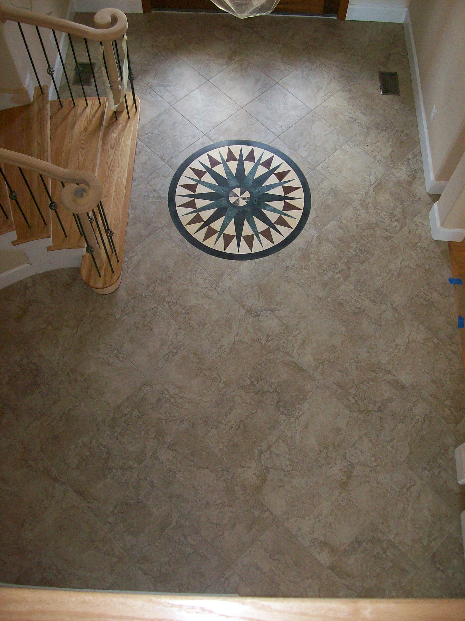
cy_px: 310
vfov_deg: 51.4
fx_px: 646
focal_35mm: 36
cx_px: 232
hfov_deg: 39.6
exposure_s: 1/64
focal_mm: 6
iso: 140
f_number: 2.7
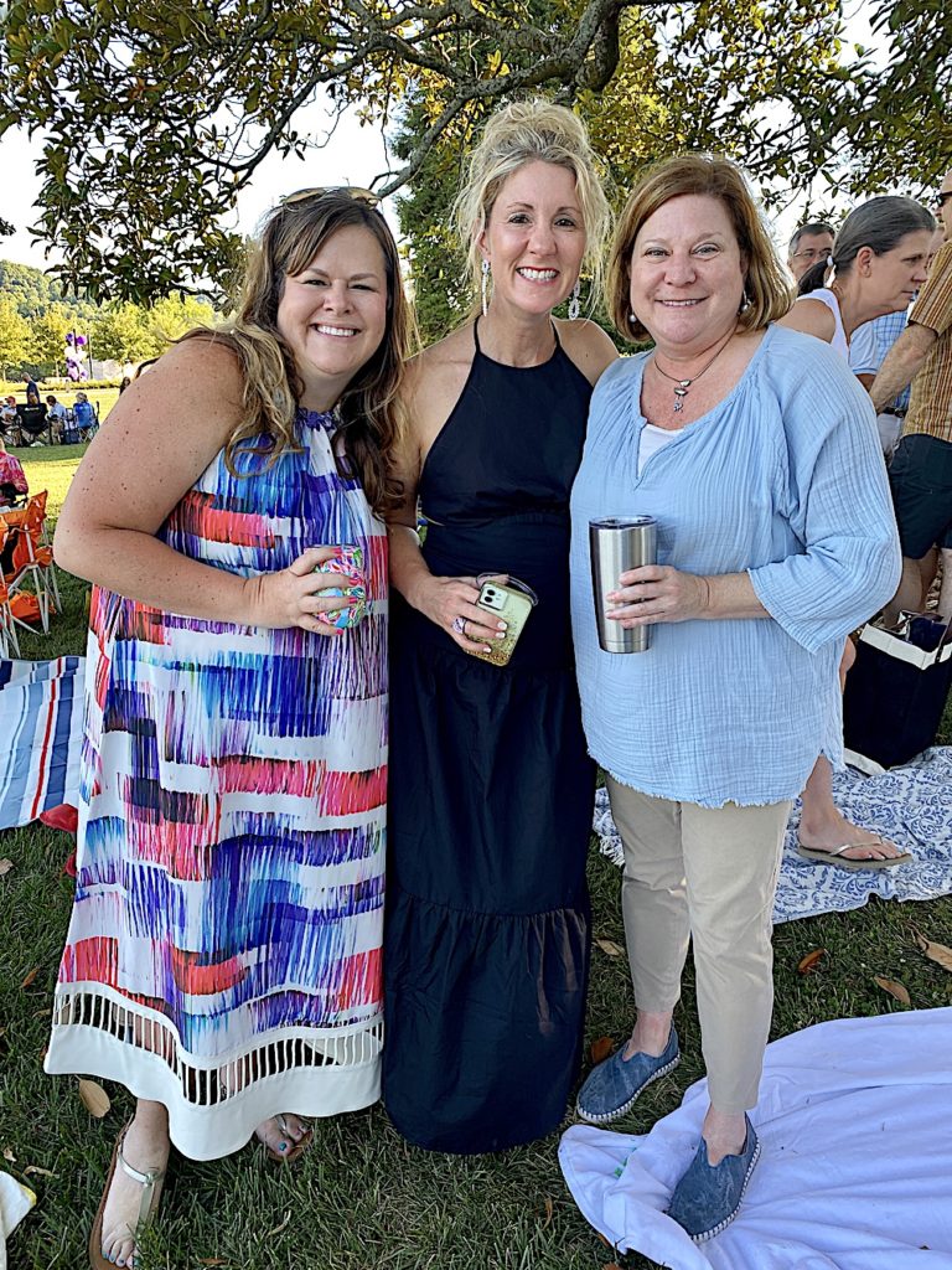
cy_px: 635
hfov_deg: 53.1
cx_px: 476
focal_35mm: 26
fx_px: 953
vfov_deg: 67.3
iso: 32
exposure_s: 1/148
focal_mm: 4.25
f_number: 1.8
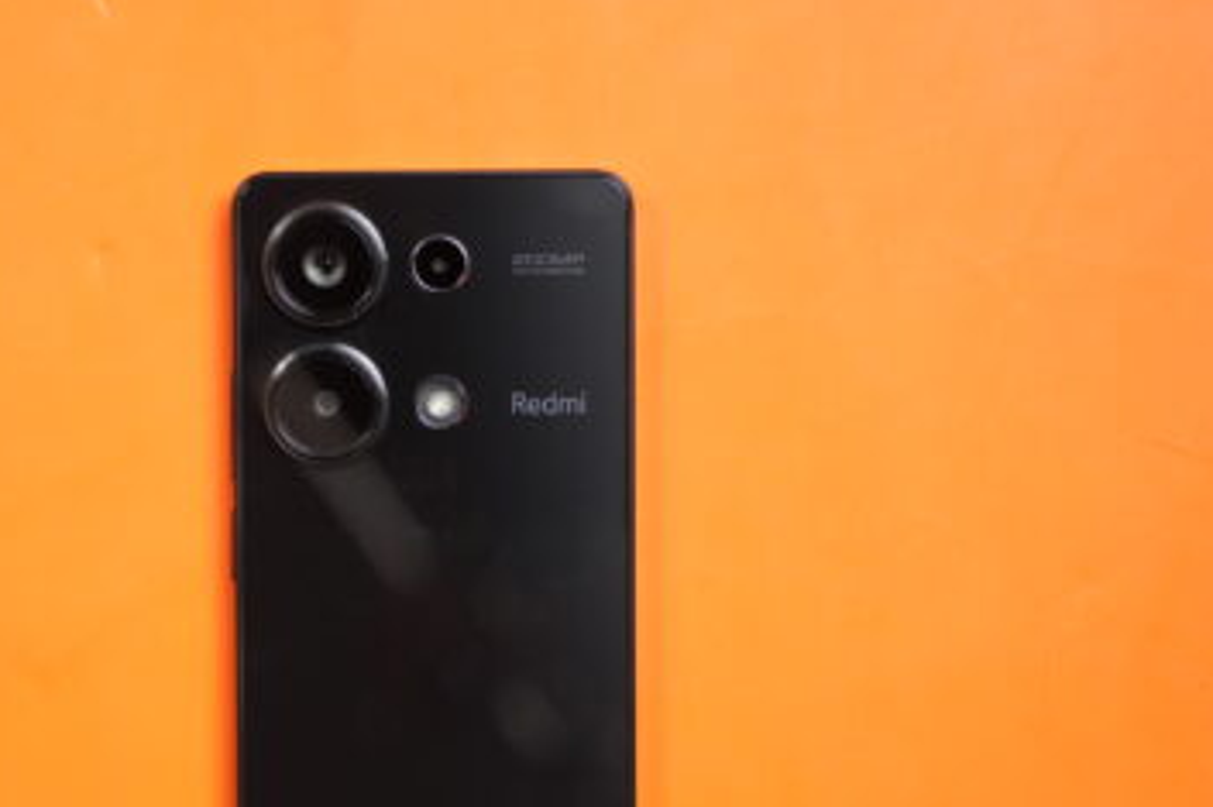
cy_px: 539
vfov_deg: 11.5
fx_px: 4008
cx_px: 443
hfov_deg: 17.2
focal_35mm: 119
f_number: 3.2
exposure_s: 1/125
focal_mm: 70
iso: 640
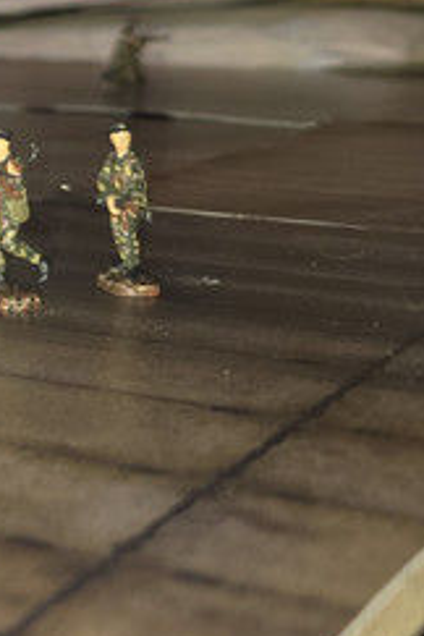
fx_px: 1855
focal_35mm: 105
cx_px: -588
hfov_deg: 11.0
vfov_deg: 19.0
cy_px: 24
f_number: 1.7
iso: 40
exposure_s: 1/50
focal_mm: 6.3
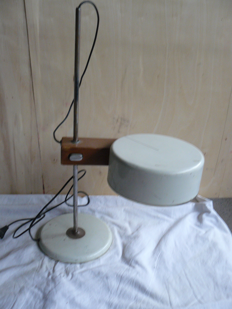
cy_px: 154
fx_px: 322
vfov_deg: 51.4
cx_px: 116
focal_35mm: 36
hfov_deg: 39.7
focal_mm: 6
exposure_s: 1/13
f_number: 2.8
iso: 200
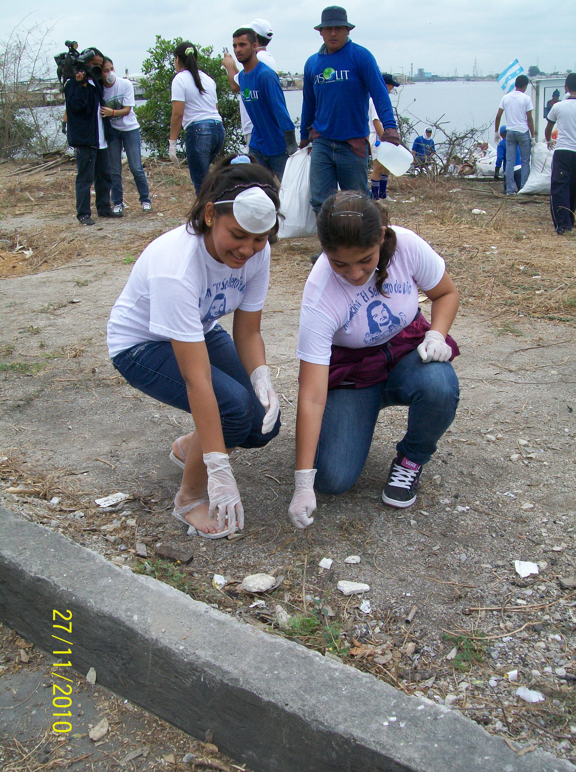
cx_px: 288
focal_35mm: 36
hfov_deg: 39.5
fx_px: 801
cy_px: 386
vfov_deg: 51.4
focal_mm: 6
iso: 64
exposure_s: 1/400
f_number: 4.8
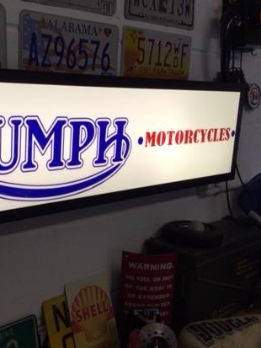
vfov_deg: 39.6
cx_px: 51
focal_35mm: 48
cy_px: 176
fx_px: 482
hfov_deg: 29.6
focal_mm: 3.3
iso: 32
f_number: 2.4
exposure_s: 1/50
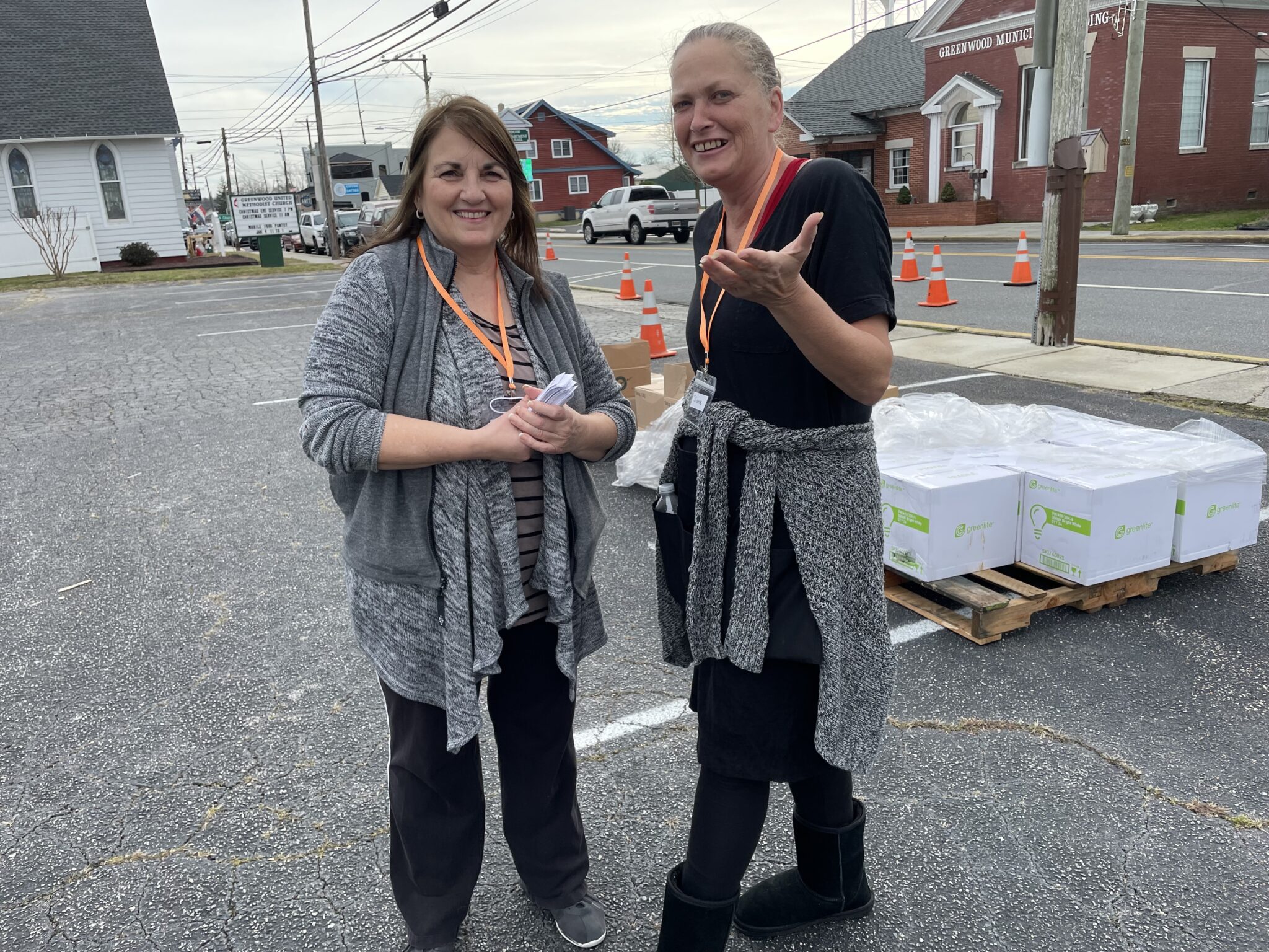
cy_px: 476
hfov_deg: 67.3
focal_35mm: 26
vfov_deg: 53.1
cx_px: 634
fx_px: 953
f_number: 1.6
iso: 32
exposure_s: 1/988
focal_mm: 4.2
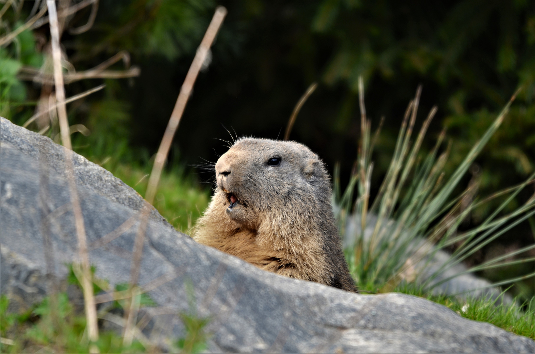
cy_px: 177
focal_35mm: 540
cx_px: 268
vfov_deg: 2.5
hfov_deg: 3.8
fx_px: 8008
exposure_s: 1/320
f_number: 5.6
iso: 250
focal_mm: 360
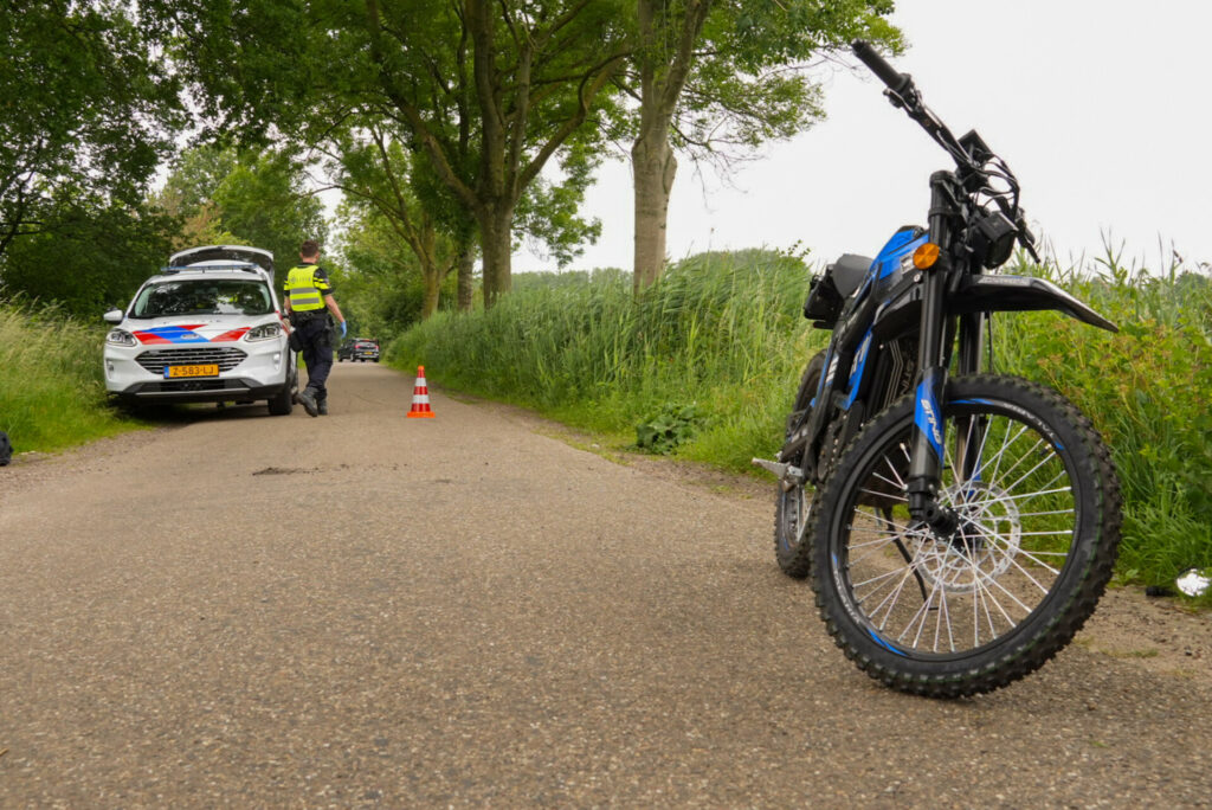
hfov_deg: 51.9
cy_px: 405
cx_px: 606
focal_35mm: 37
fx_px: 1246
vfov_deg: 36.0
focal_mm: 25
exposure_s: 1/250
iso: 500
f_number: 8
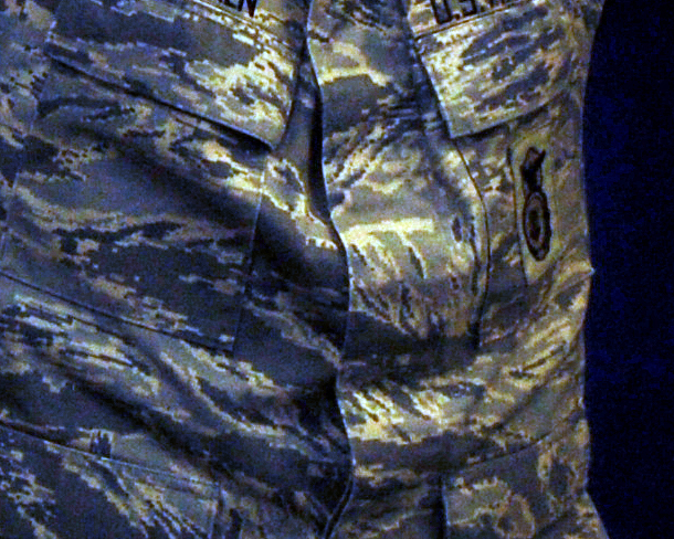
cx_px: -631
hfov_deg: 5.0
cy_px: -255
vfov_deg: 4.0
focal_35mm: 381
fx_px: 7606
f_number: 5.6
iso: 400
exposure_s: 1/60
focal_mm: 55
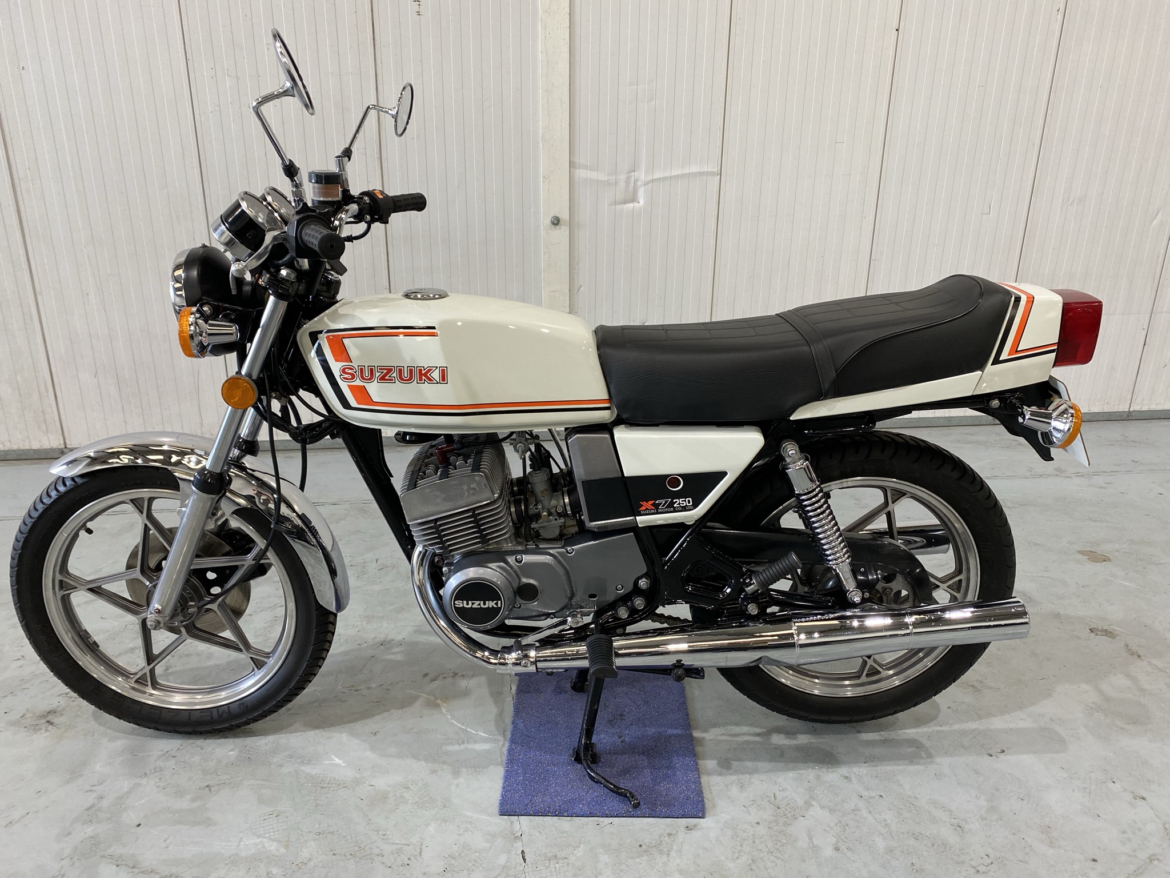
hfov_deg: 67.3
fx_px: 879
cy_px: 439
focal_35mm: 26
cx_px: 585
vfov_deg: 53.1
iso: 100
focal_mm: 4.25
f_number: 1.8
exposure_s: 1/100
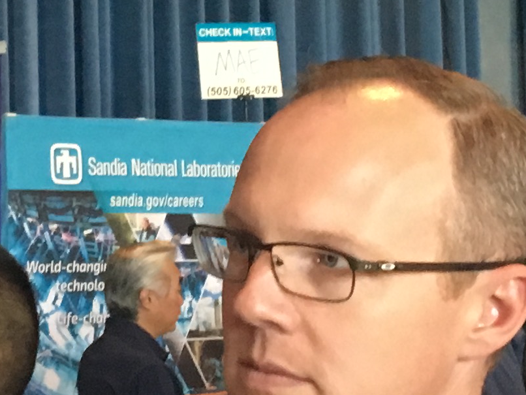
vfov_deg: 10.2
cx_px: -102
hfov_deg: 13.3
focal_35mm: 145
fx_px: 2204
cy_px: 54
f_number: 2.2
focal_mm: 4.15
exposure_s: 1/15
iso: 200
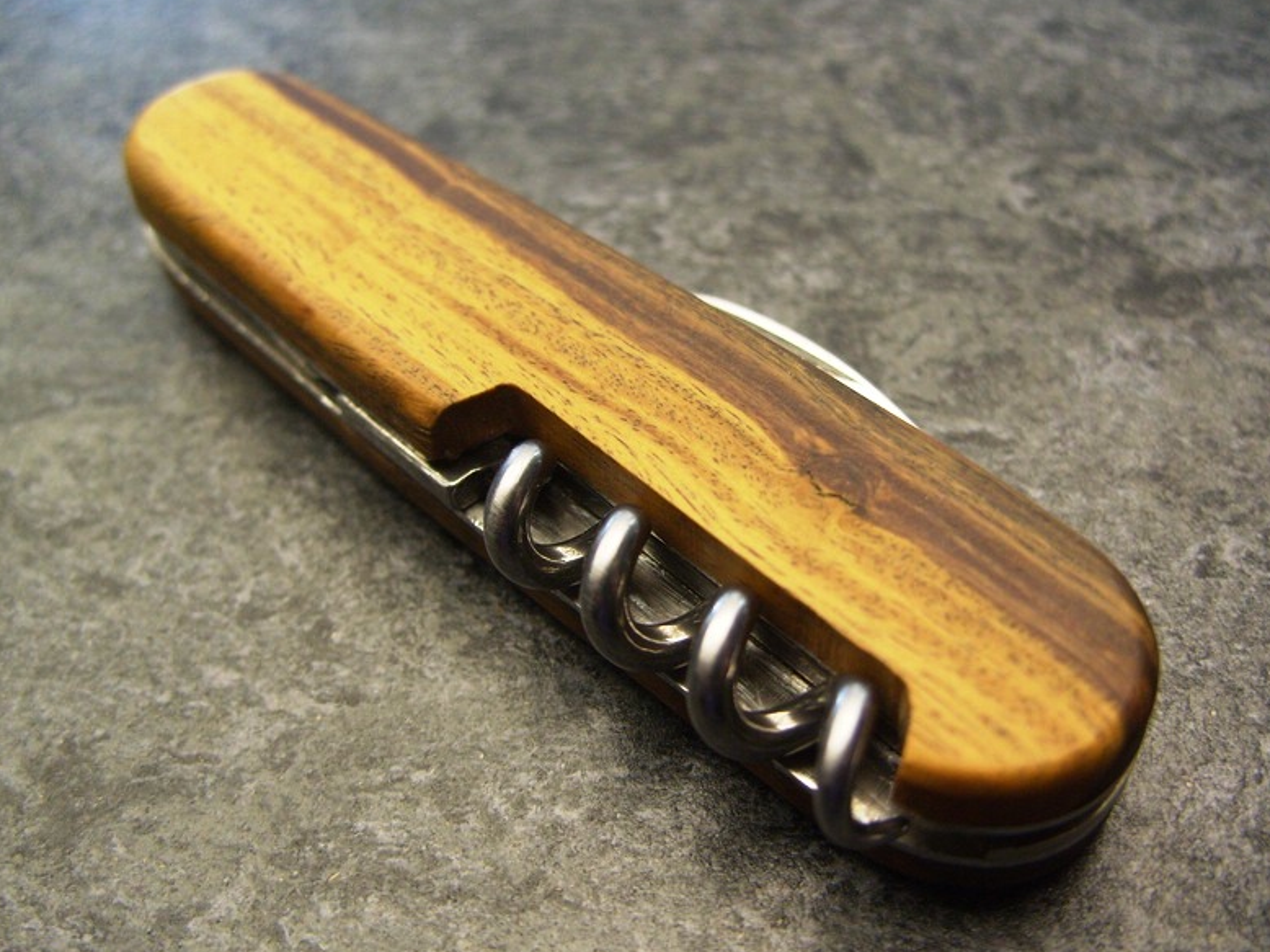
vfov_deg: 39.6
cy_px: 475
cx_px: 640
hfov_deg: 51.4
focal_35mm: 36
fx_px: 1320
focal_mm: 7.8
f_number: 2.8
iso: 120
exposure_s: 1/45
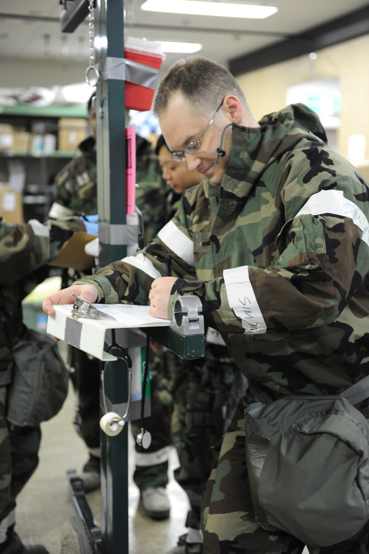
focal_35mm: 52
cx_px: 184
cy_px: 277
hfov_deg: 26.0
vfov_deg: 38.2
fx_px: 800
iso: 800
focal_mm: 52
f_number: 2.8
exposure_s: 1/40
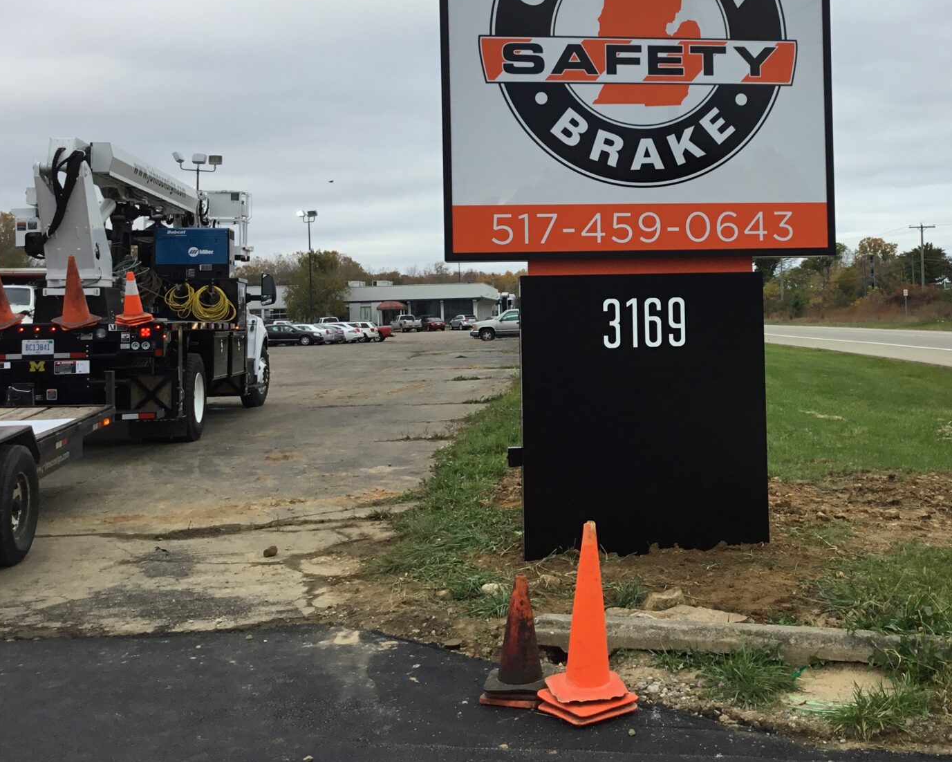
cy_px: 256
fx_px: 1268
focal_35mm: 45
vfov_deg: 33.2
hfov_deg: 40.3
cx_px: 679
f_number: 2.4
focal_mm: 3.3
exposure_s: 1/176
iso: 25
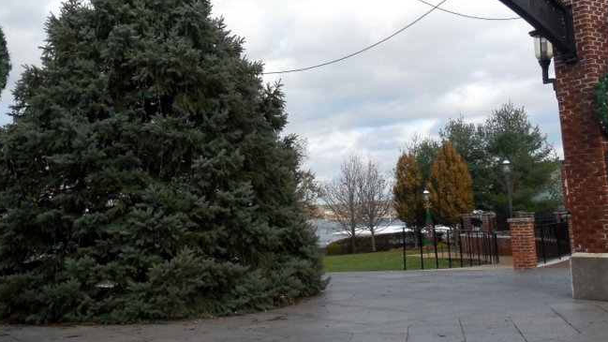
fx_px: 693
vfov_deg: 27.5
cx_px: 243
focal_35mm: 43
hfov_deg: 47.1
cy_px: 103
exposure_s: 1/1250
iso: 125
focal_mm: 4.5
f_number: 3.1
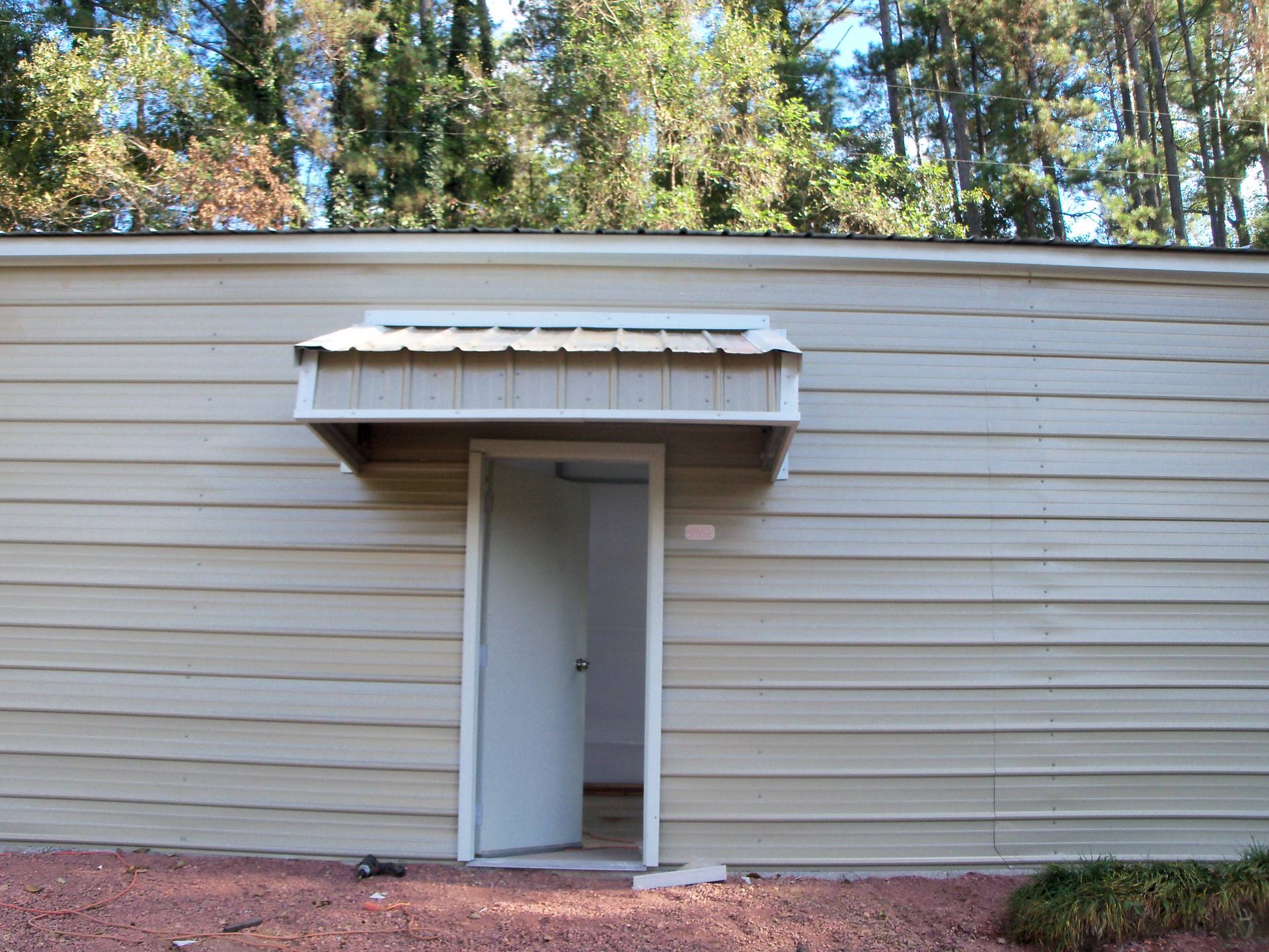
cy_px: 476
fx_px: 1283
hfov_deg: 52.6
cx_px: 634
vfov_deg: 40.7
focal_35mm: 35
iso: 80
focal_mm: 6.3
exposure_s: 1/160
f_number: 3
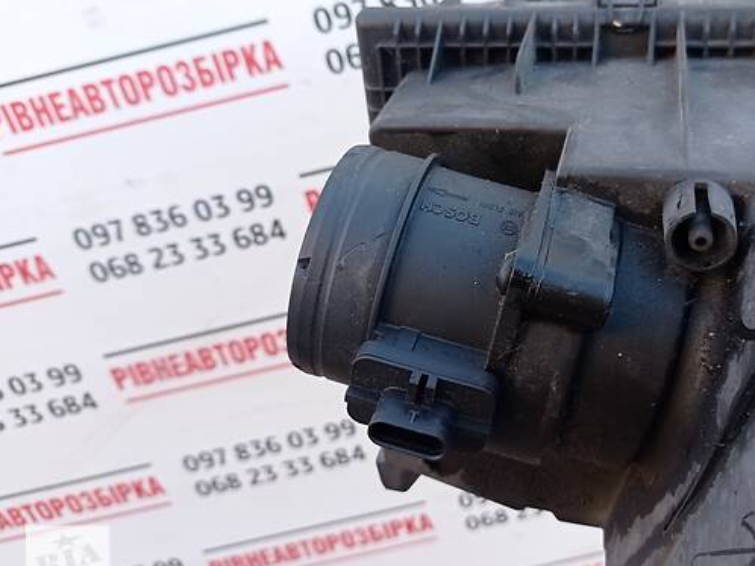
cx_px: 482
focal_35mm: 36
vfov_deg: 39.6
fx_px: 785
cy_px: 253
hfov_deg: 50.7
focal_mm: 4.7
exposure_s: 1/230
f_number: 1.8
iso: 102
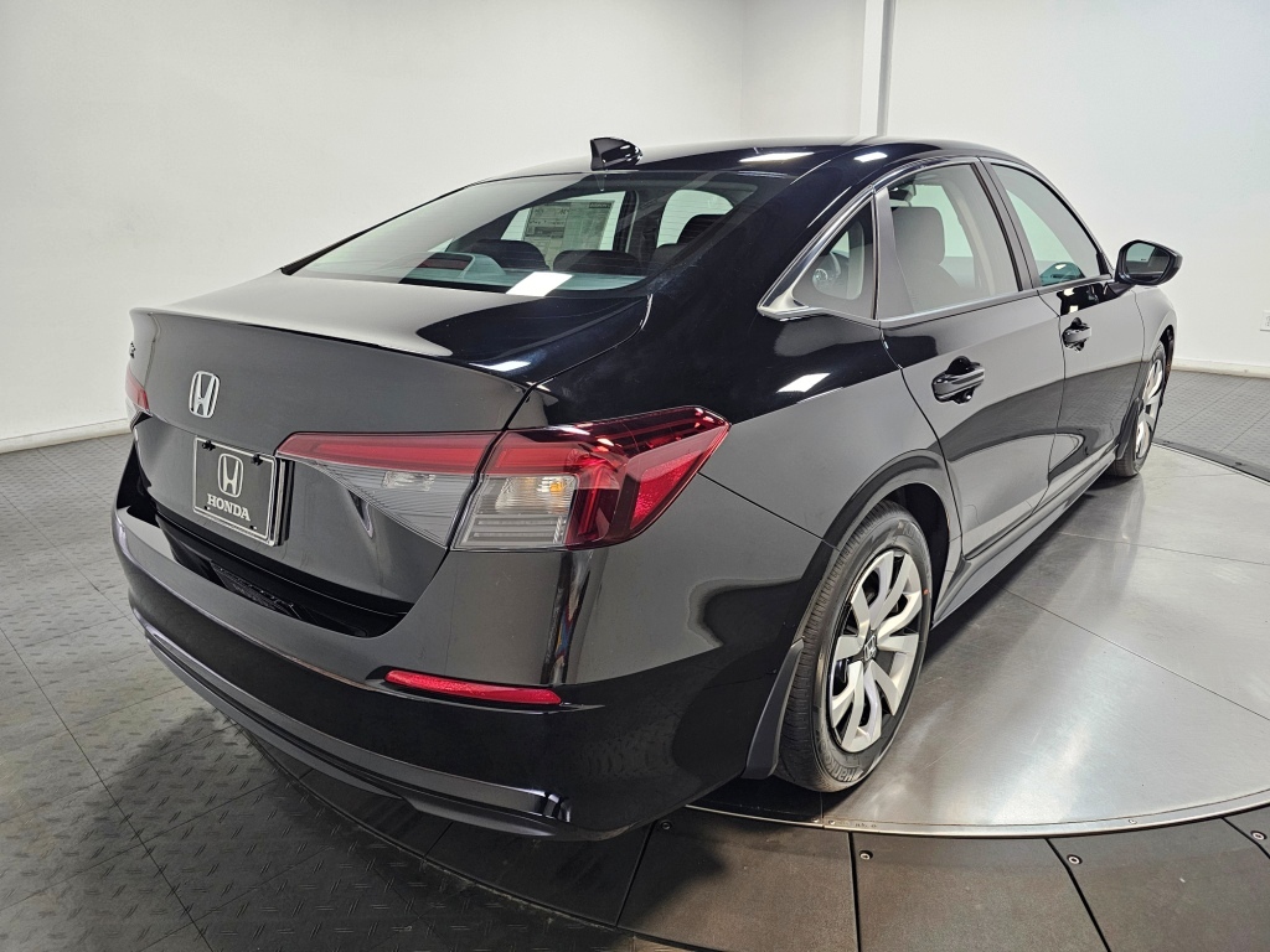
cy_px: 476
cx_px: 635
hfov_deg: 73.9
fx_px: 844
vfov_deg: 58.9
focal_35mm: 23
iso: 640
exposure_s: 1/60
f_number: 1.7
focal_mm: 6.3
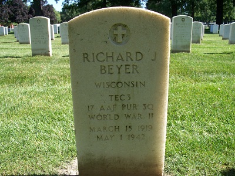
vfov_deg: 39.7
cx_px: 118
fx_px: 244
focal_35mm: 36
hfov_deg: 51.4
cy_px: 88
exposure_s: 1/320
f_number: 2.8
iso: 64
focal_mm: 7.54
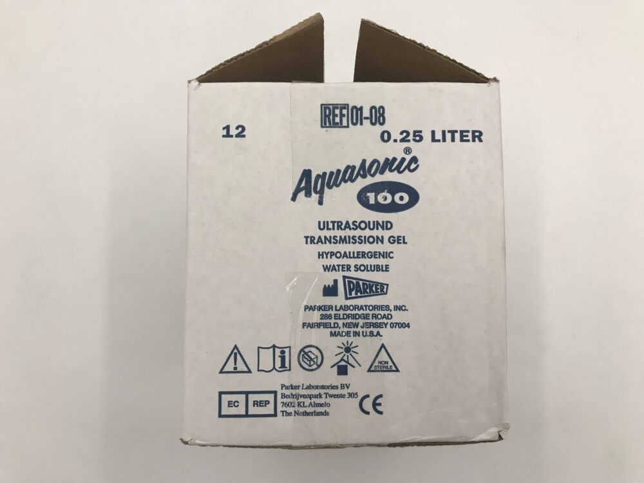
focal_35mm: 28
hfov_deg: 63.4
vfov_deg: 49.7
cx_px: 322
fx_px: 521
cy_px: 242
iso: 25
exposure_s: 1/40
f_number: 1.8
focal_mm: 3.99
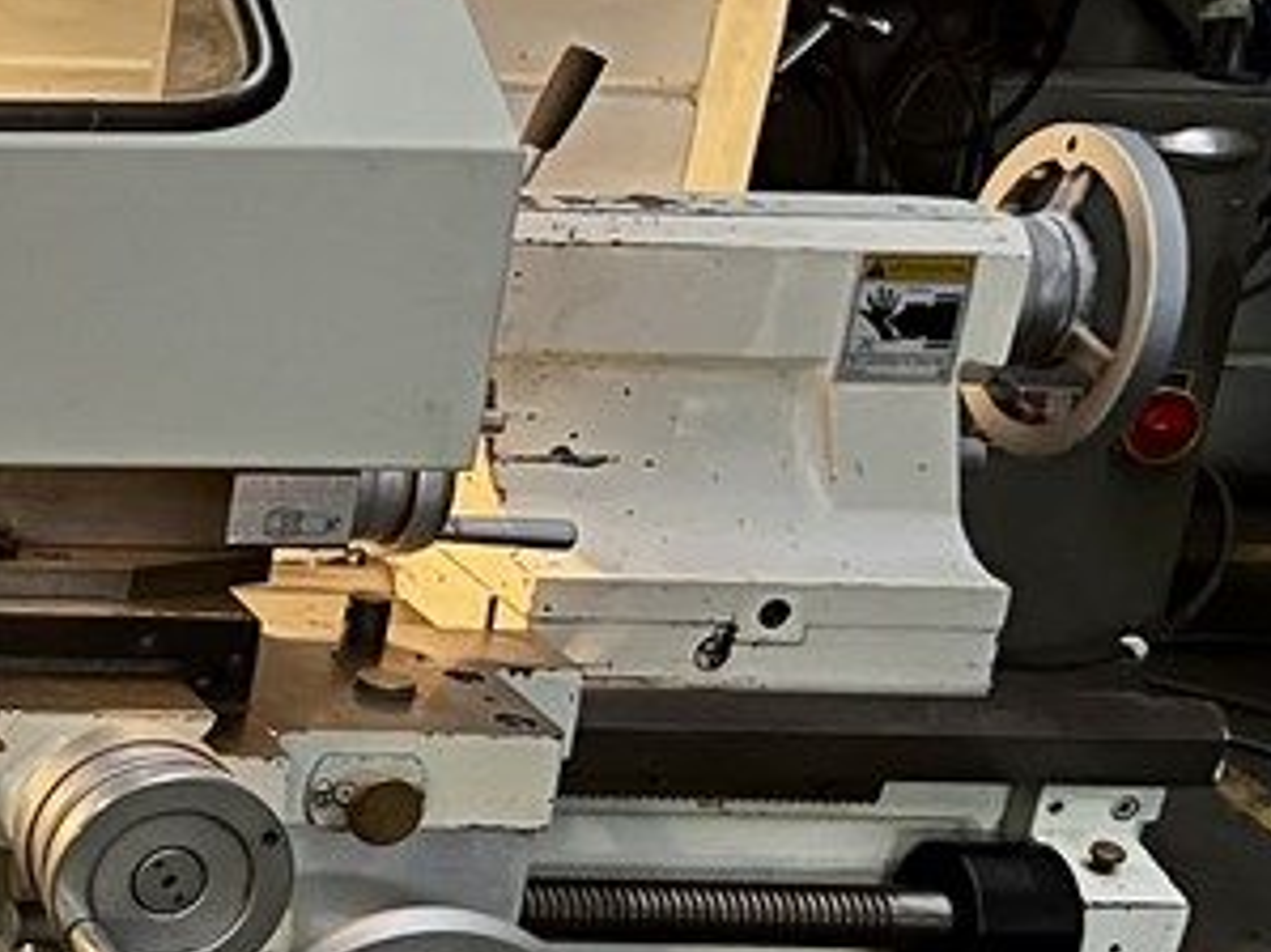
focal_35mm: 89
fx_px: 3267
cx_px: -897
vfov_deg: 16.5
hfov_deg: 18.2
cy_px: 722
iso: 1000
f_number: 1.5
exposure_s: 1/14
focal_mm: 5.7
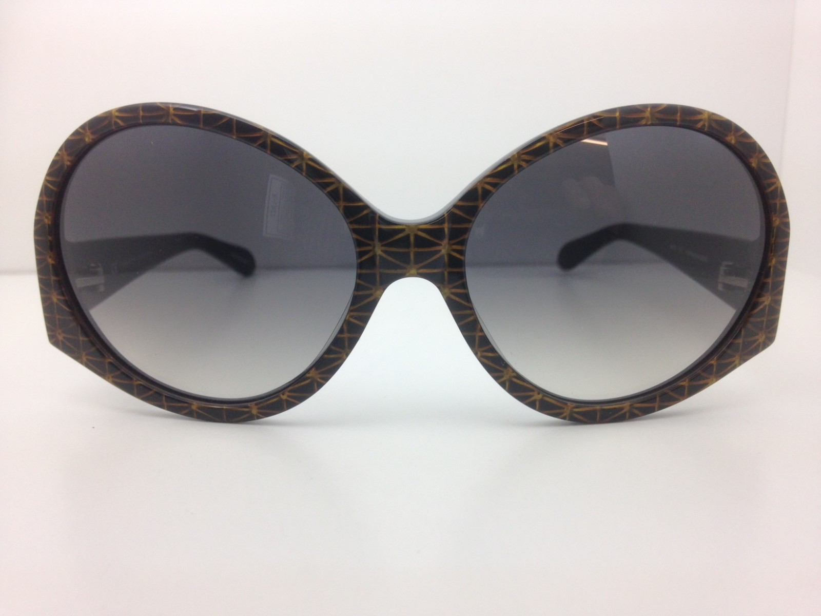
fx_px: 783
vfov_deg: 42.9
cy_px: 308
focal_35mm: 33
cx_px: 410
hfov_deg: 55.4
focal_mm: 4.12
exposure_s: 1/120
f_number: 2.4
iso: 64
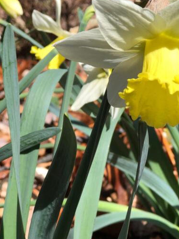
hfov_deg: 13.8
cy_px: 116
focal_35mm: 106
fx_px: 731
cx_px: 164
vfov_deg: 18.6
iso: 20
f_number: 2.8
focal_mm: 6.6
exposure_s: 1/533
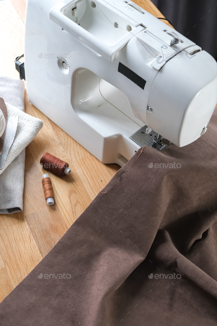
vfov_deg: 36.9
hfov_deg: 25.1
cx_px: 108
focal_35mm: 54
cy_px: 163
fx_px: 488
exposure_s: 1/180
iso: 320
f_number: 3.6
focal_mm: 35.8
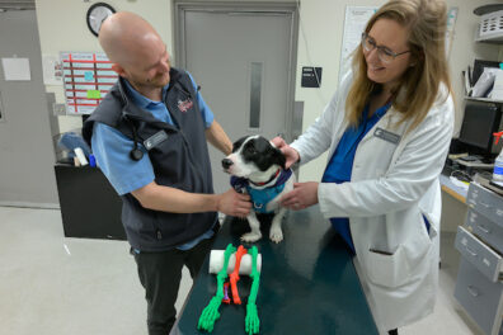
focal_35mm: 24
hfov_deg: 73.7
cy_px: 168
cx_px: 252
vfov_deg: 53.1
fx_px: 335
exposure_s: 1/80
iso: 2500
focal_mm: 24
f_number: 9
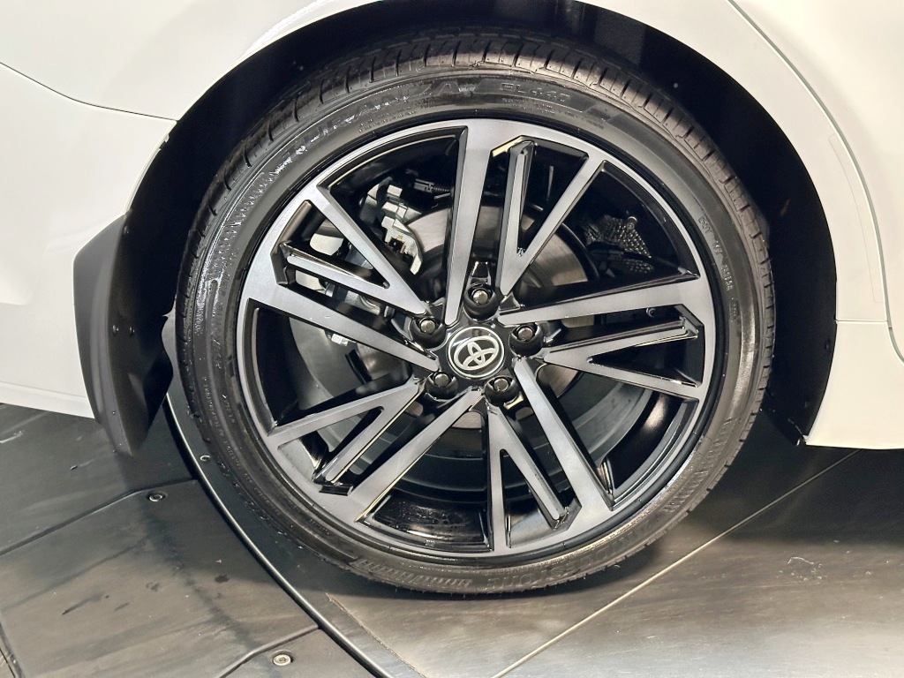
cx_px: 452
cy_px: 339
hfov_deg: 39.7
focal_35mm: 48
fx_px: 1254
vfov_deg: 30.3
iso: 640
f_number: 1.78
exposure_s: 1/24
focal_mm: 6.86
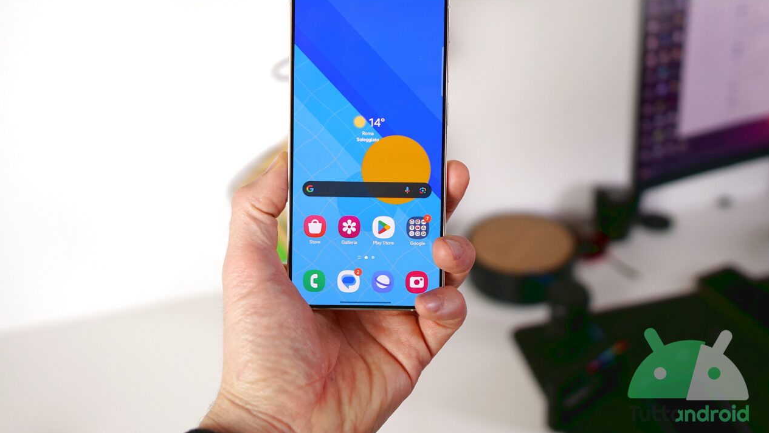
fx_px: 714
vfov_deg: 33.5
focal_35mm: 35
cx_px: 385
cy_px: 146
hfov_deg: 56.6
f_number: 1.4
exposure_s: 1/160
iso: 200
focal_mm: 16
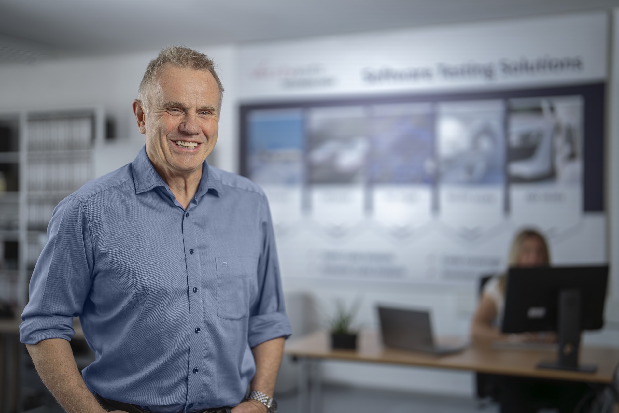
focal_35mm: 50
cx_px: 310
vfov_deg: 27.0
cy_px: 206
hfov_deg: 39.6
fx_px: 860
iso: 100
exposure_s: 1/640
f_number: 1.2
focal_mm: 50
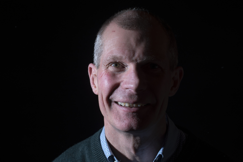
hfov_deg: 27.0
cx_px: 122
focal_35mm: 75
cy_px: 81
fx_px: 506
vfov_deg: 18.2
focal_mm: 50
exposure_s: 1/100
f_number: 8
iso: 100
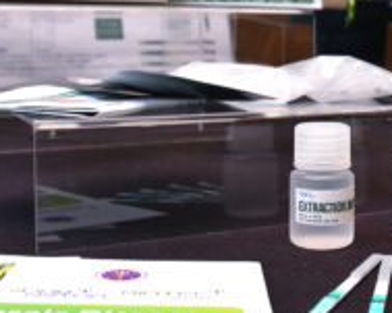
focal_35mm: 72
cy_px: 65
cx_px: 315
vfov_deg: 21.0
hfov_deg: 25.9
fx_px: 835
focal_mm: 22
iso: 1250
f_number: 6.3
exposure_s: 1/160
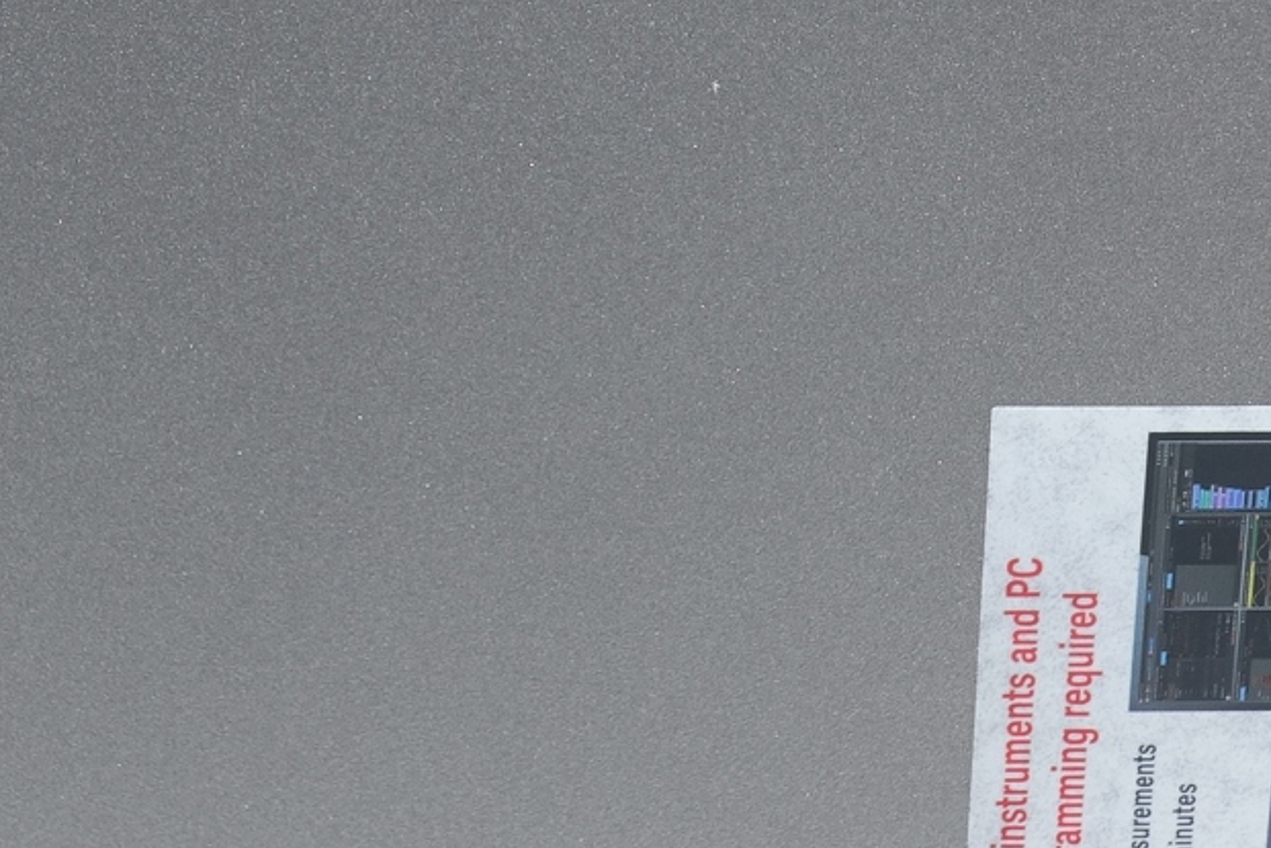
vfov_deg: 8.8
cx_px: 336
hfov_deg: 13.2
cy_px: 163
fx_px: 5472
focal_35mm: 155
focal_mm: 17.06
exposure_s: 1/80
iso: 125
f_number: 4
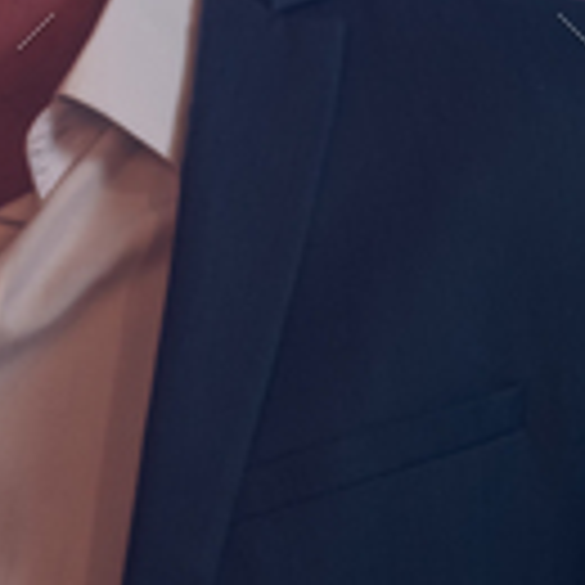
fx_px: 3690
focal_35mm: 193
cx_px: -392
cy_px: -27
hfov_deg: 8.8
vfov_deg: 9.0
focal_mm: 50
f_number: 1.8
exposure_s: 1/160
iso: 400
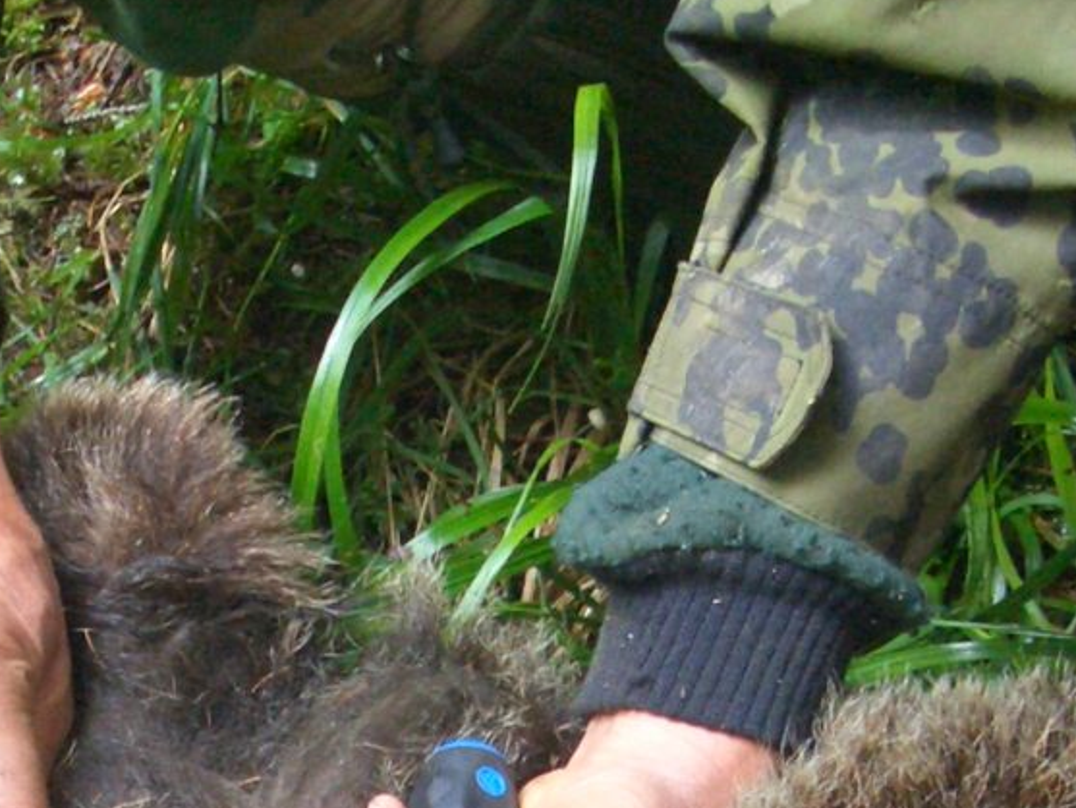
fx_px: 3513
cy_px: 1069
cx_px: 216
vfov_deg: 12.7
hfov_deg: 17.3
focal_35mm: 113
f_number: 2.8
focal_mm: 6.8
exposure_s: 1/40
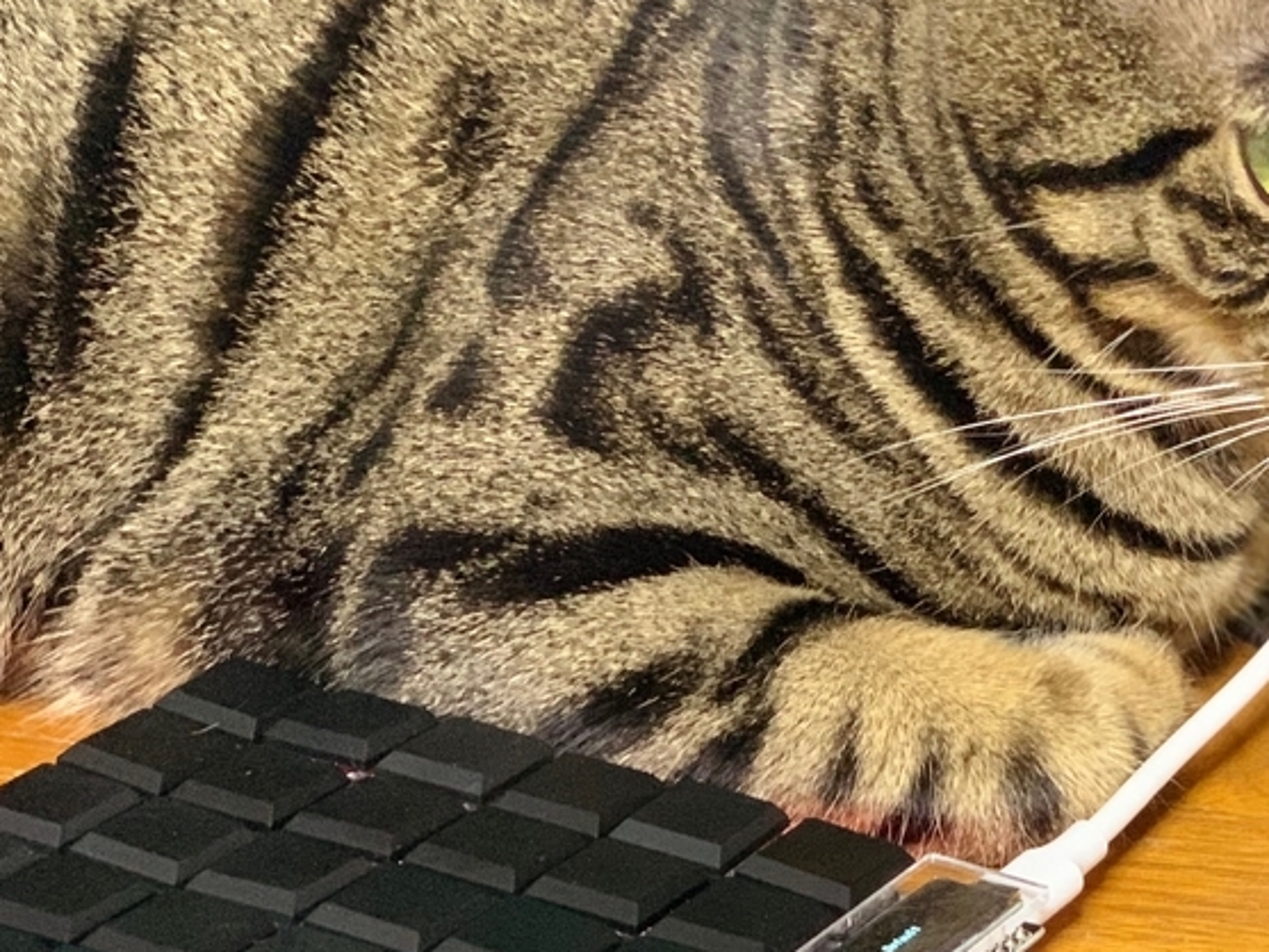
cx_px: 1207
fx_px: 4107
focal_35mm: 112
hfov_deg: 17.2
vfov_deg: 13.2
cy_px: 364
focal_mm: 6
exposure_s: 1/40
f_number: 2.4
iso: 500
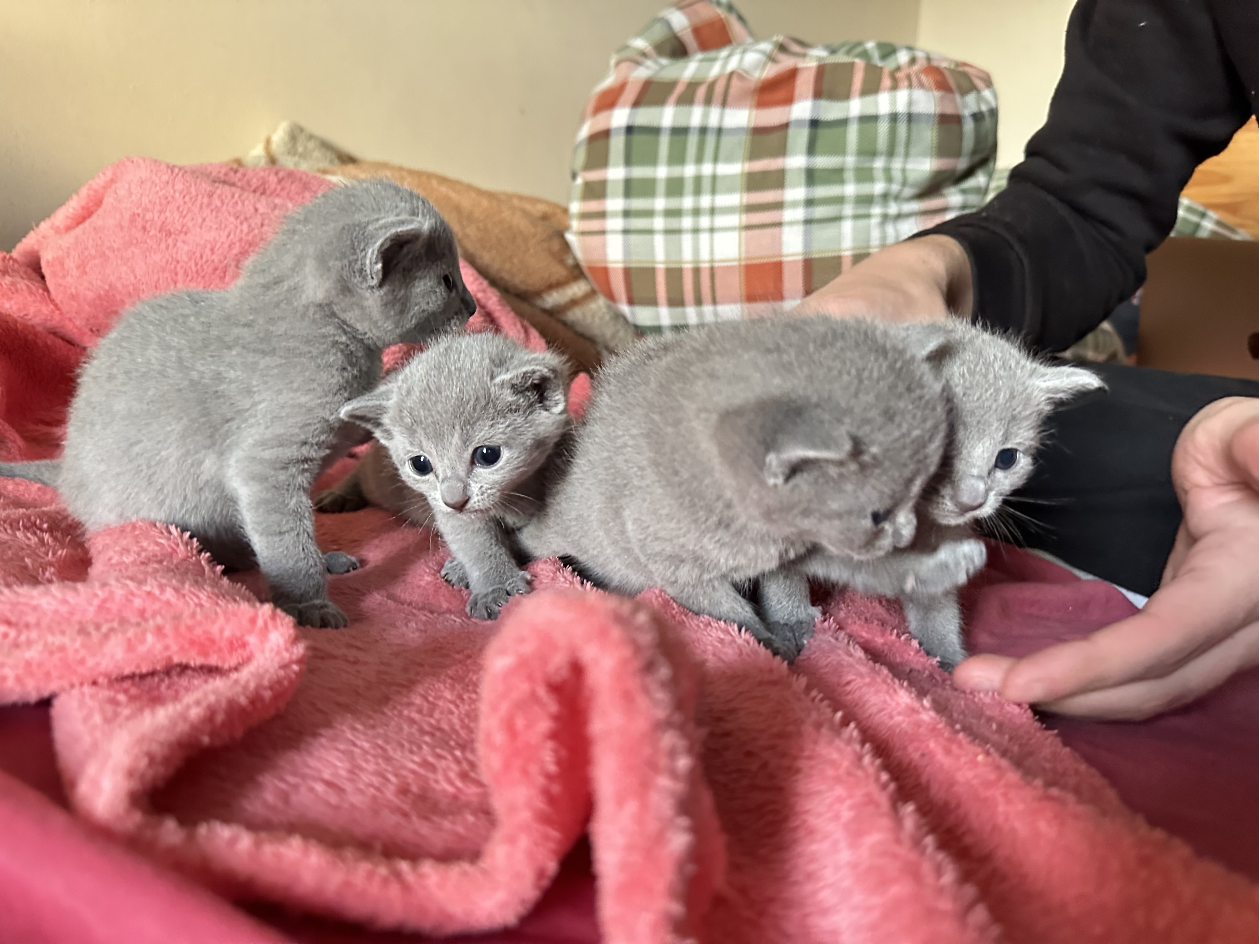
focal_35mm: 24
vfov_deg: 56.8
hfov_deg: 71.6
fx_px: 873
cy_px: 472
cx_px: 630
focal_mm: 6.86
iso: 800
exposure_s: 1/60
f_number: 1.78
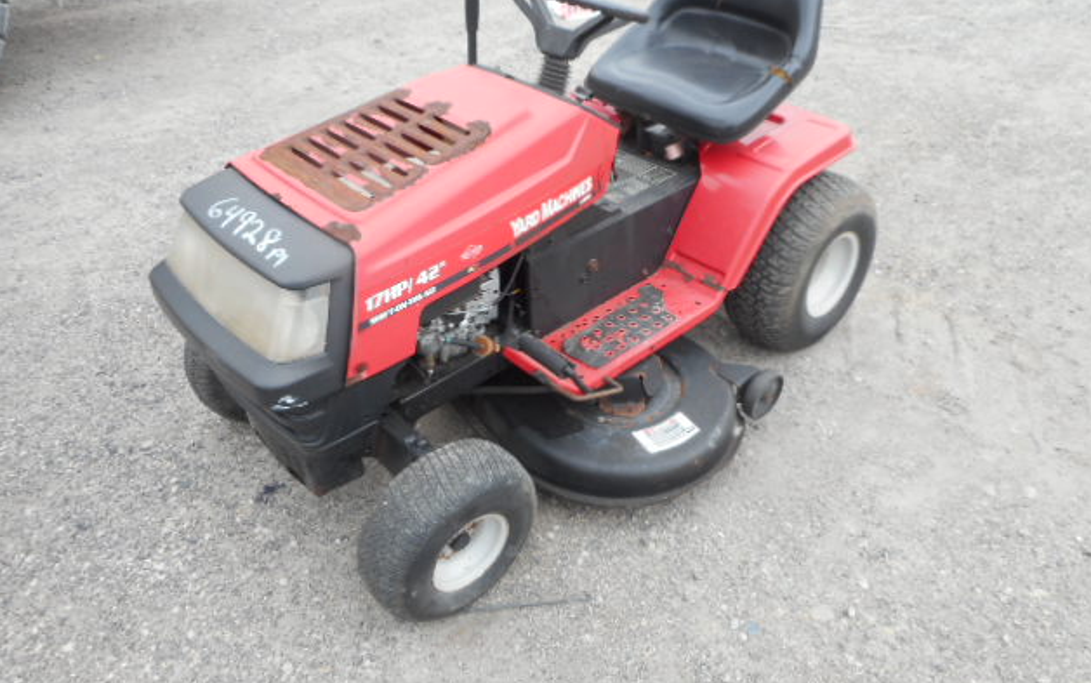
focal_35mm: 27
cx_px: 542
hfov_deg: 68.4
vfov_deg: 45.9
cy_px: 287
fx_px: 803
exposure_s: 1/125
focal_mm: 4.5
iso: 80
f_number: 3.7
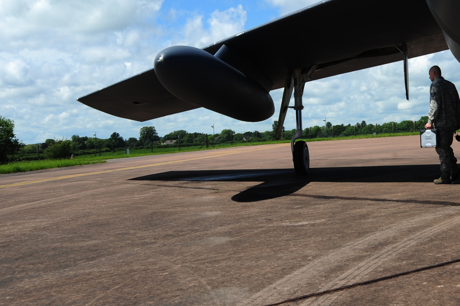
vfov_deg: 25.8
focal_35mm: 52
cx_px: 372
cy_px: 96
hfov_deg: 36.8
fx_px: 664
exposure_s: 1/250
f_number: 9
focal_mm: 24
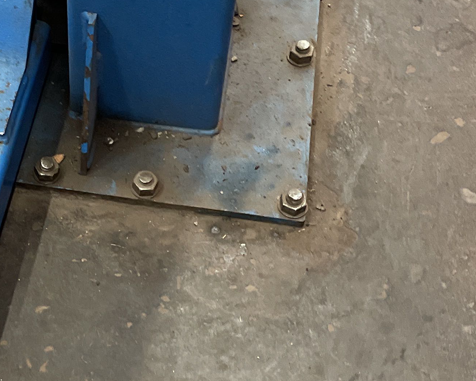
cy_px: 164
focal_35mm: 78
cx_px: 22
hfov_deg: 23.6
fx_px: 1099
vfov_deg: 19.6
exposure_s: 1/50
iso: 500
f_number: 1.6
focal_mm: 4.2
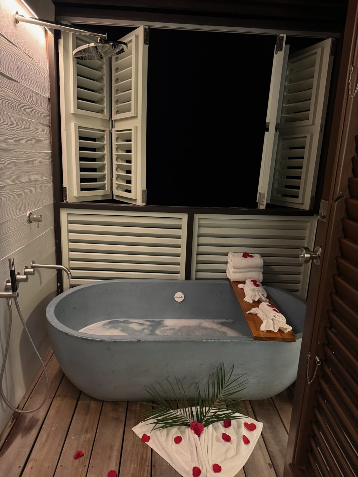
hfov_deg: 56.8
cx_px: 179
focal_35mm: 24
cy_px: 238
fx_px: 331
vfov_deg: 71.6
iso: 1000
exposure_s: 1/30
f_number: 1.78
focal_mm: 6.76
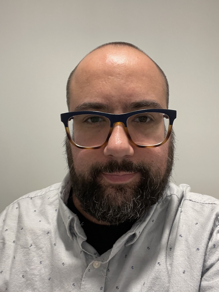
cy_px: 146
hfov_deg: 46.8
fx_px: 253
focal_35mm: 30
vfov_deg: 60.0
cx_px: 110
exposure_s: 1/30
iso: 320
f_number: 2.2
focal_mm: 2.71
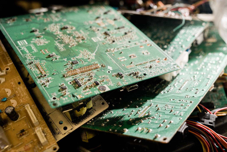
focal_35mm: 50
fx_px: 315
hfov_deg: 39.6
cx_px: 114
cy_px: 76
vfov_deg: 27.0
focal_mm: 50
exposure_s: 1/160
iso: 200
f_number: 4
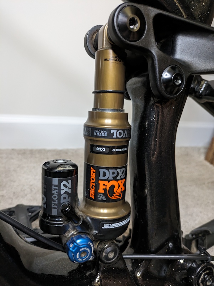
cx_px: 107
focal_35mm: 25
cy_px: 143
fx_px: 206
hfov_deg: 54.9
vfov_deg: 69.4
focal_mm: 5.43
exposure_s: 1/24
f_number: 1.89
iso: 412
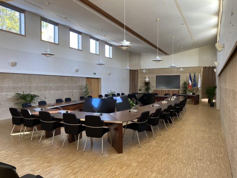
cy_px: 89
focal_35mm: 26
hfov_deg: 67.3
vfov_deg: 53.1
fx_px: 178
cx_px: 118
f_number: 1.8
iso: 125
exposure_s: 1/121
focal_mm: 4.25
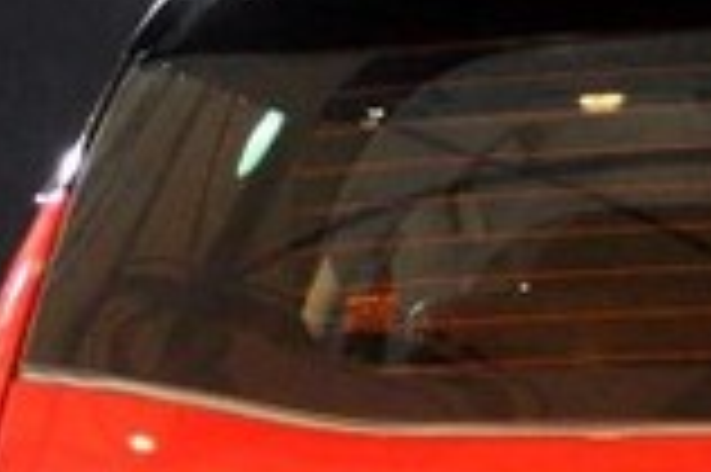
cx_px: 99
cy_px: 40
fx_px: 8523
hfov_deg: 4.8
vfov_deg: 3.2
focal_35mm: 432
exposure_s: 1/100
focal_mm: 38
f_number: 5
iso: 800
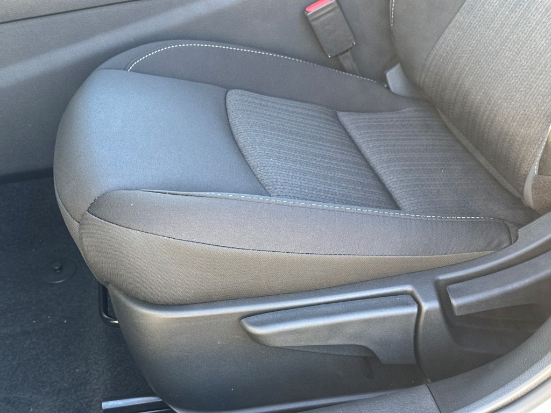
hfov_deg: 39.7
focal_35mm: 48
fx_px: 764
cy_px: 206
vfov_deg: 30.3
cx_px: 276
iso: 80
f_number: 1.78
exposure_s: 1/73
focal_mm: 6.86
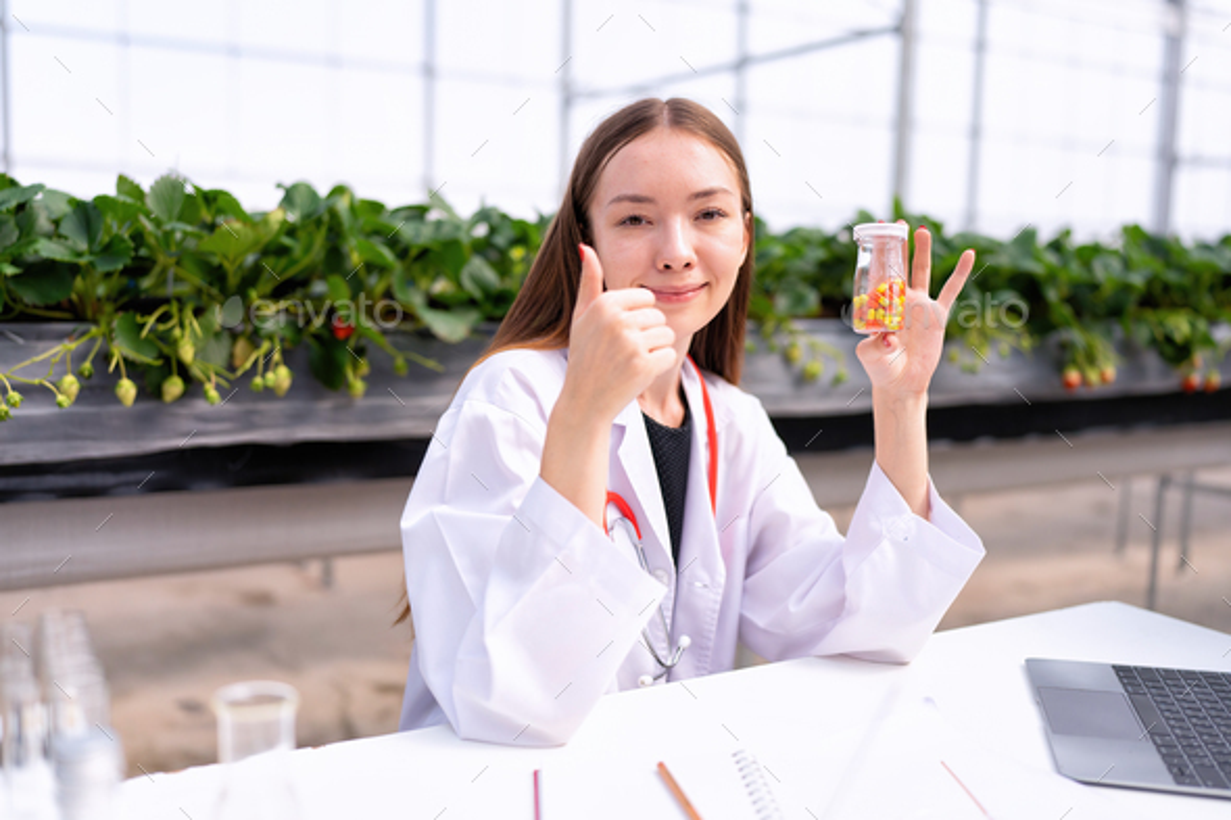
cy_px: 410
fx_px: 1196
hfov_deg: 54.4
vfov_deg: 37.8
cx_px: 616
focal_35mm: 35
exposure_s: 1/8000
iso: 320
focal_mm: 35
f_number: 1.4
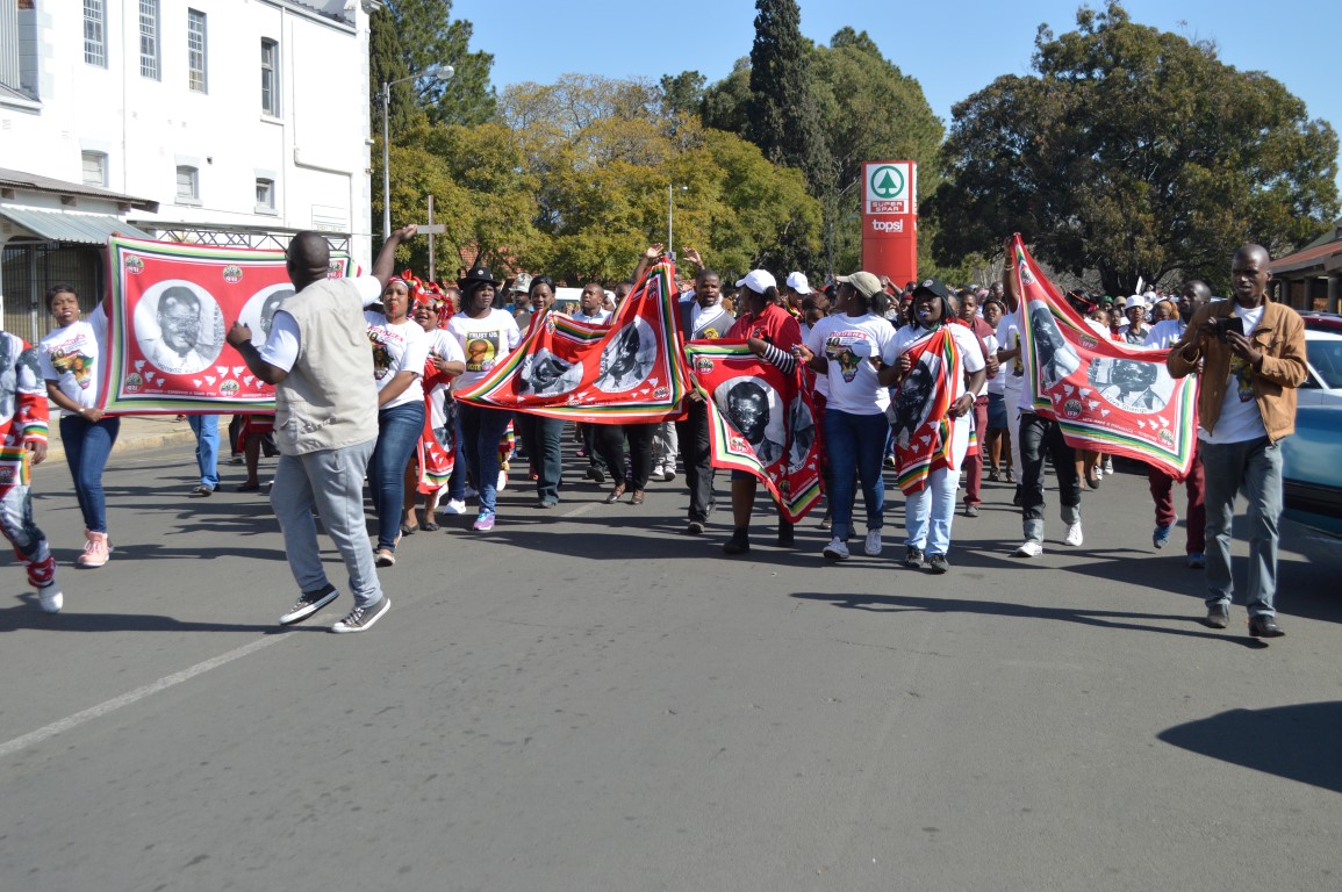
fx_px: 1788
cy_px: 446
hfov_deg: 41.1
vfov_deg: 28.0
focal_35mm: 48
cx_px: 671
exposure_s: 1/1600
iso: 400
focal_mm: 32
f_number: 5.6
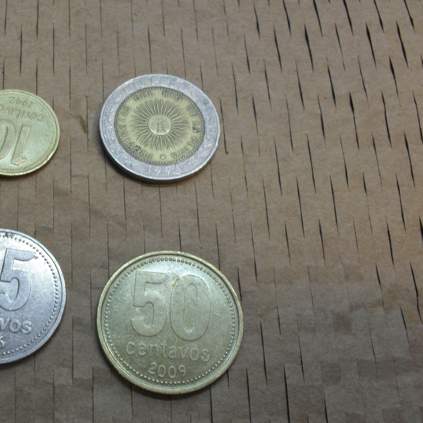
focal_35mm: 50
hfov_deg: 33.2
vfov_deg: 34.0
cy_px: 230
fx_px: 691
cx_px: 92
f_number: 3.2
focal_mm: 6.3
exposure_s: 1/30
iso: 100
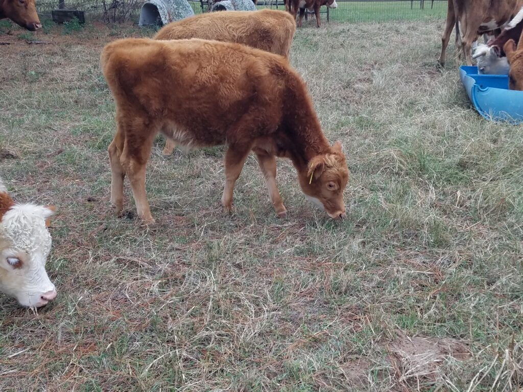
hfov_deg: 67.3
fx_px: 393
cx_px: 262
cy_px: 196
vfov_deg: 53.1
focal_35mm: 26
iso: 50
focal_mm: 4.2
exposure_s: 1/338
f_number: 1.7
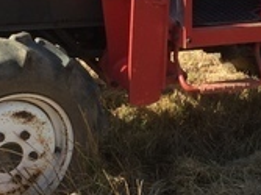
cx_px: 156
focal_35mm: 119
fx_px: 897
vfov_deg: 12.4
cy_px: 76
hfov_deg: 16.5
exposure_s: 1/458
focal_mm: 3.3
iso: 25
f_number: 2.4
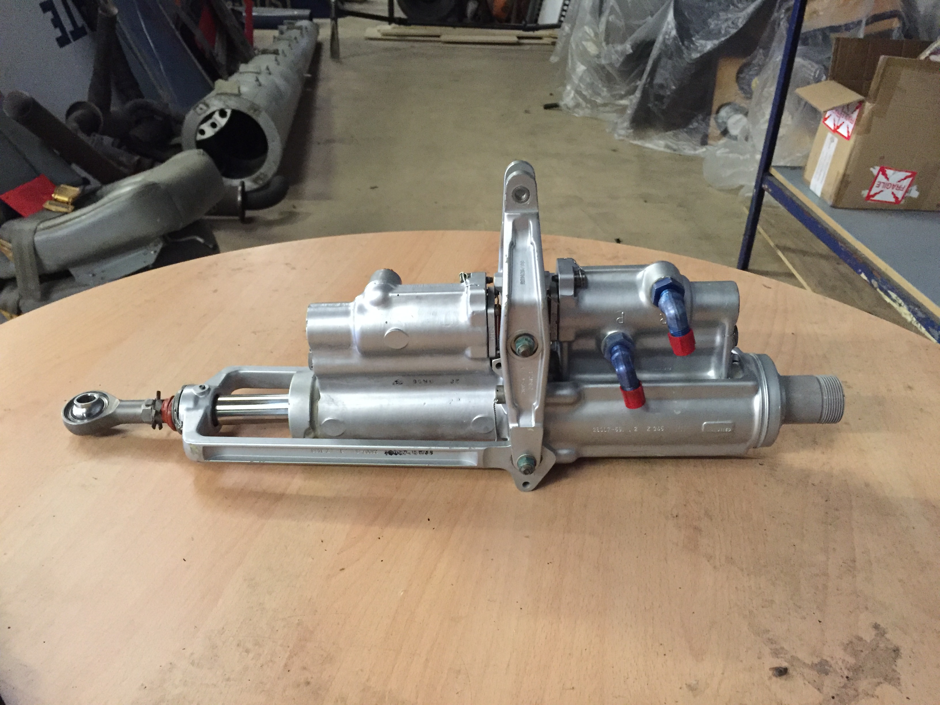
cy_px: 352
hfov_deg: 61.7
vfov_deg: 48.2
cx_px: 470
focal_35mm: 29
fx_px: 787
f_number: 2.2
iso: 400
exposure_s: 1/17
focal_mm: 4.15
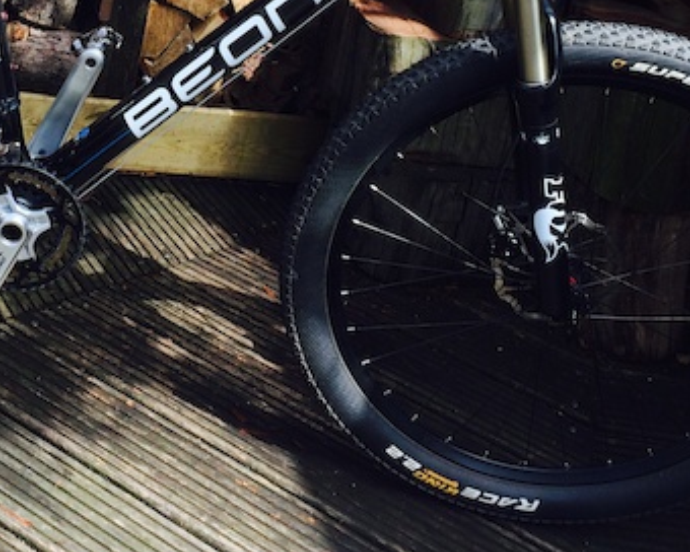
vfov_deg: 21.5
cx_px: 154
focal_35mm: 69
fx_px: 1409
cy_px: 18
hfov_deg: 27.1
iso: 32
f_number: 2.2
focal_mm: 4.12
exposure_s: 1/466
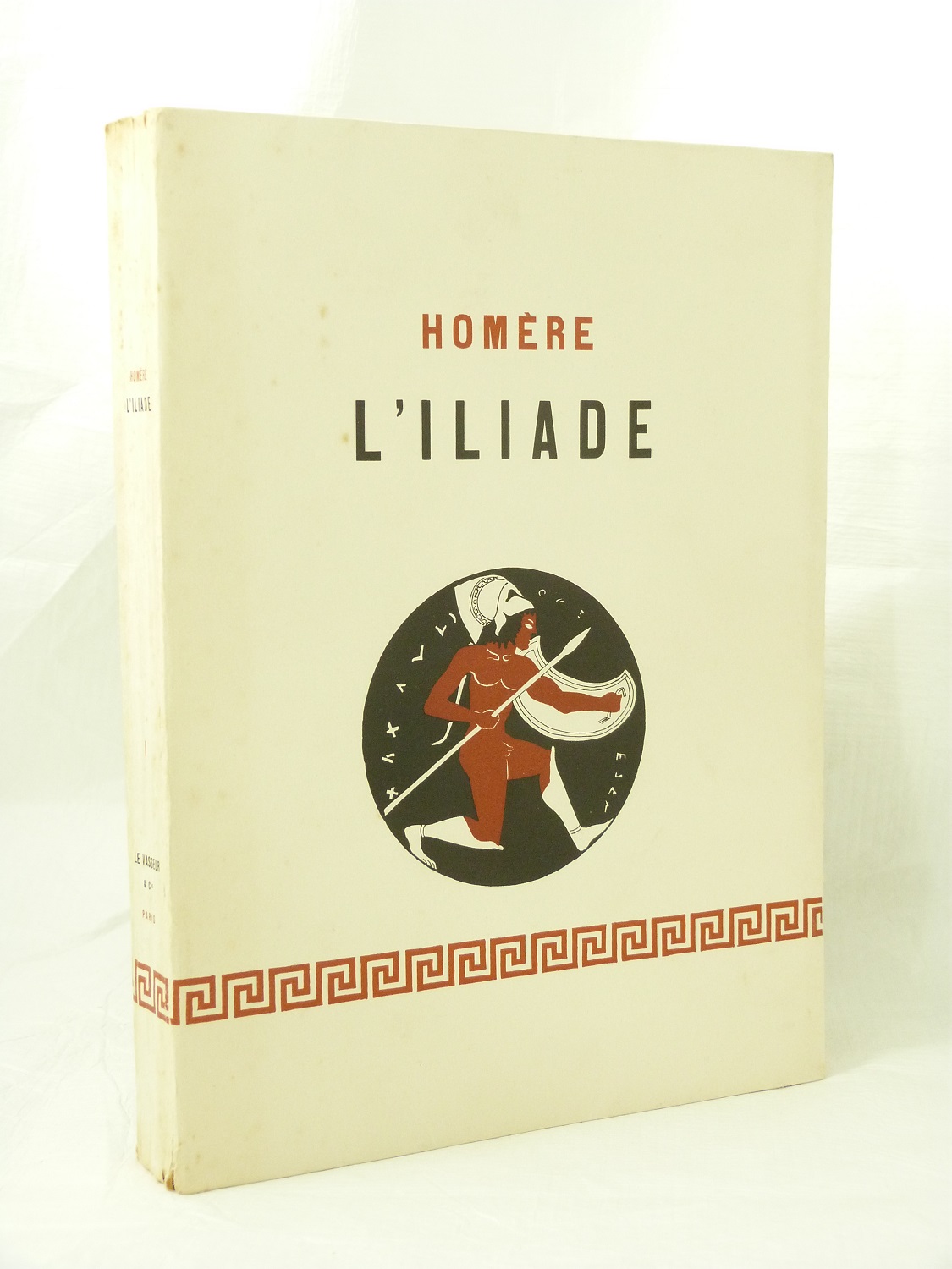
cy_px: 634
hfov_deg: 26.1
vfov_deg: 34.3
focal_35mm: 56
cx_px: 476
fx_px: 2053
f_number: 3.2
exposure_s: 1/40
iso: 400
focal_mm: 10
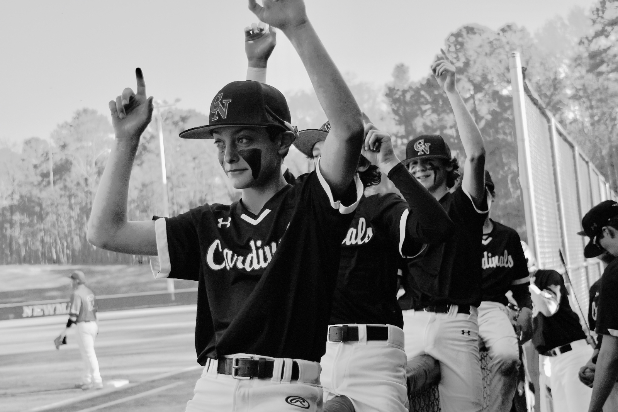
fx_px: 927
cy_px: 206
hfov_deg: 36.9
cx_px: 309
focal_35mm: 54
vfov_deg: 25.1
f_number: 3
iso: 250
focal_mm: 27
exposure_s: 1/2000
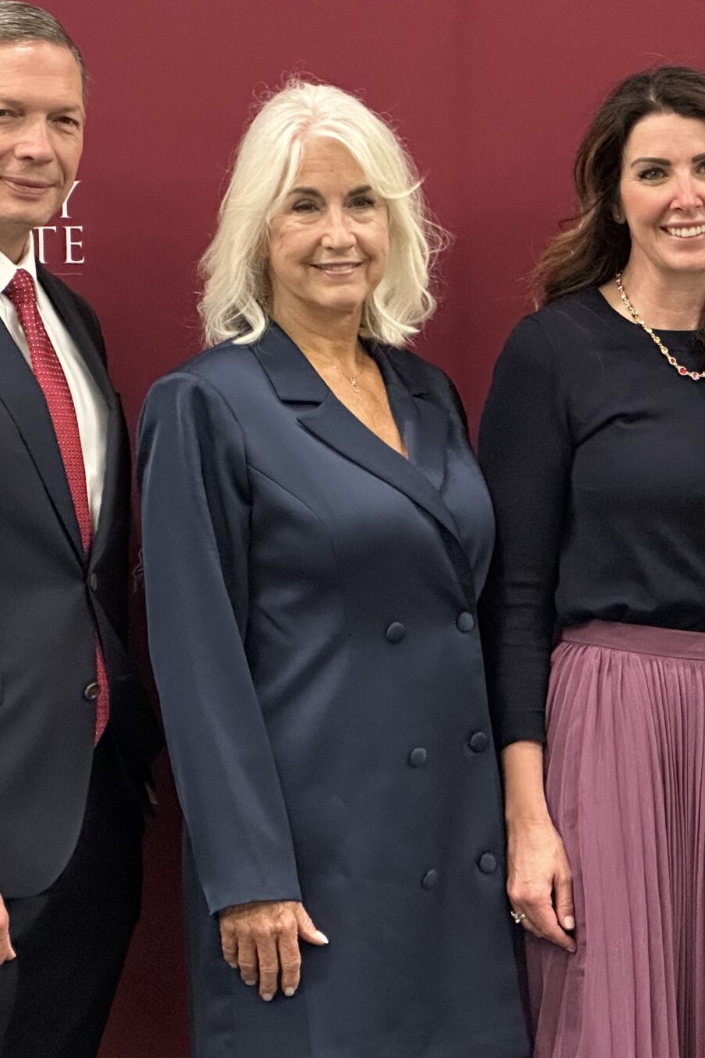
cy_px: 432
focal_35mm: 151
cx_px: 724
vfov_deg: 13.6
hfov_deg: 9.0
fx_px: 4436
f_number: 2.8
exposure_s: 1/50
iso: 640
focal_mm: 9
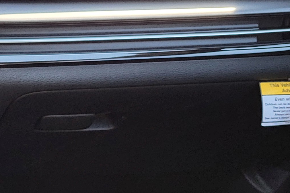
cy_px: 230
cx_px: -212
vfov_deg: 12.5
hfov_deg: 16.4
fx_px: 862
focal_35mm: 107
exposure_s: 1/126
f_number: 1.8
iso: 40
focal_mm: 5.4
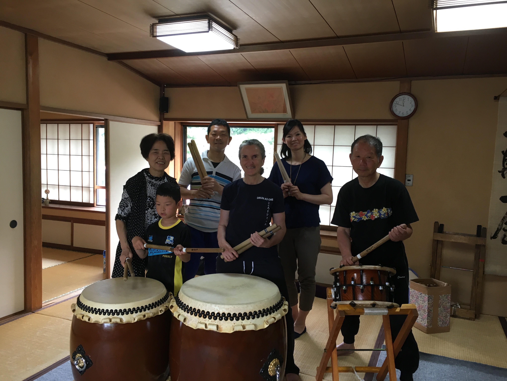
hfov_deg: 61.7
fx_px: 425
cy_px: 190
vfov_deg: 48.2
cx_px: 254
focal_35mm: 29
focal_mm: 4.15
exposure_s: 1/30
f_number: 2.2
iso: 64
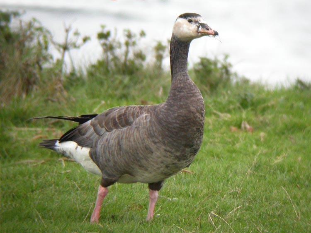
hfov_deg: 17.6
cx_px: 156
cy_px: 116
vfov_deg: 13.2
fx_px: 1007
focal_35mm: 112
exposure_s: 1/55.7
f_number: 4.2
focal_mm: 23.3
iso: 200
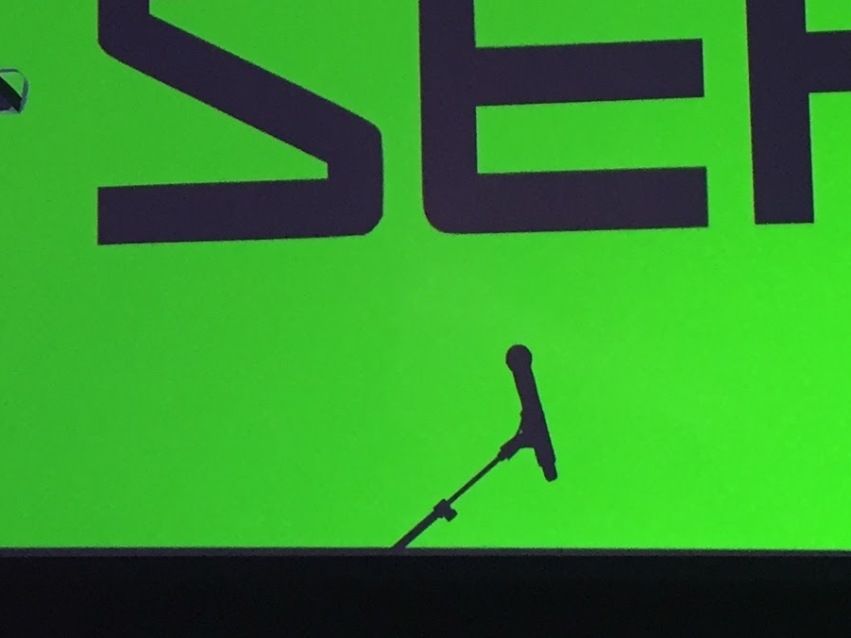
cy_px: -108
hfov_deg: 18.7
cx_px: 516
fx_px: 2582
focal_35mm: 105
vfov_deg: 13.7
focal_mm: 4.15
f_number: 2.2
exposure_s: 1/30
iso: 50
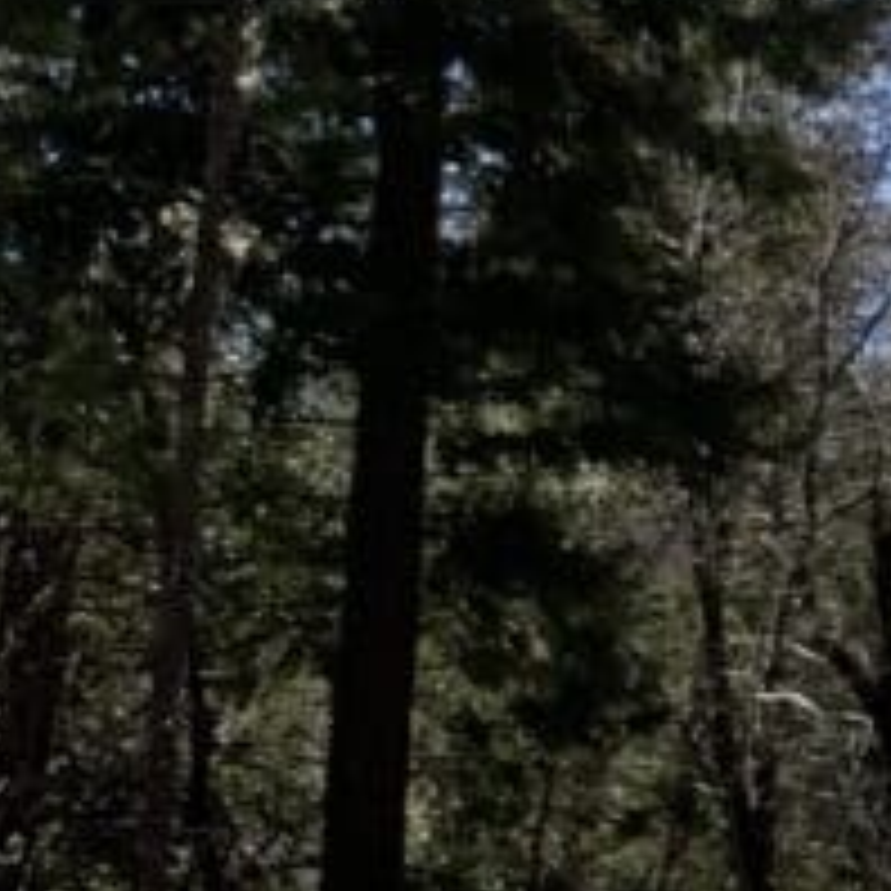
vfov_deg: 9.8
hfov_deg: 8.5
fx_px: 5184
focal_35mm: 178
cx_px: 2493
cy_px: 616
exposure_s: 1/1350
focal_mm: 4.25
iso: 25
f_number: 1.8
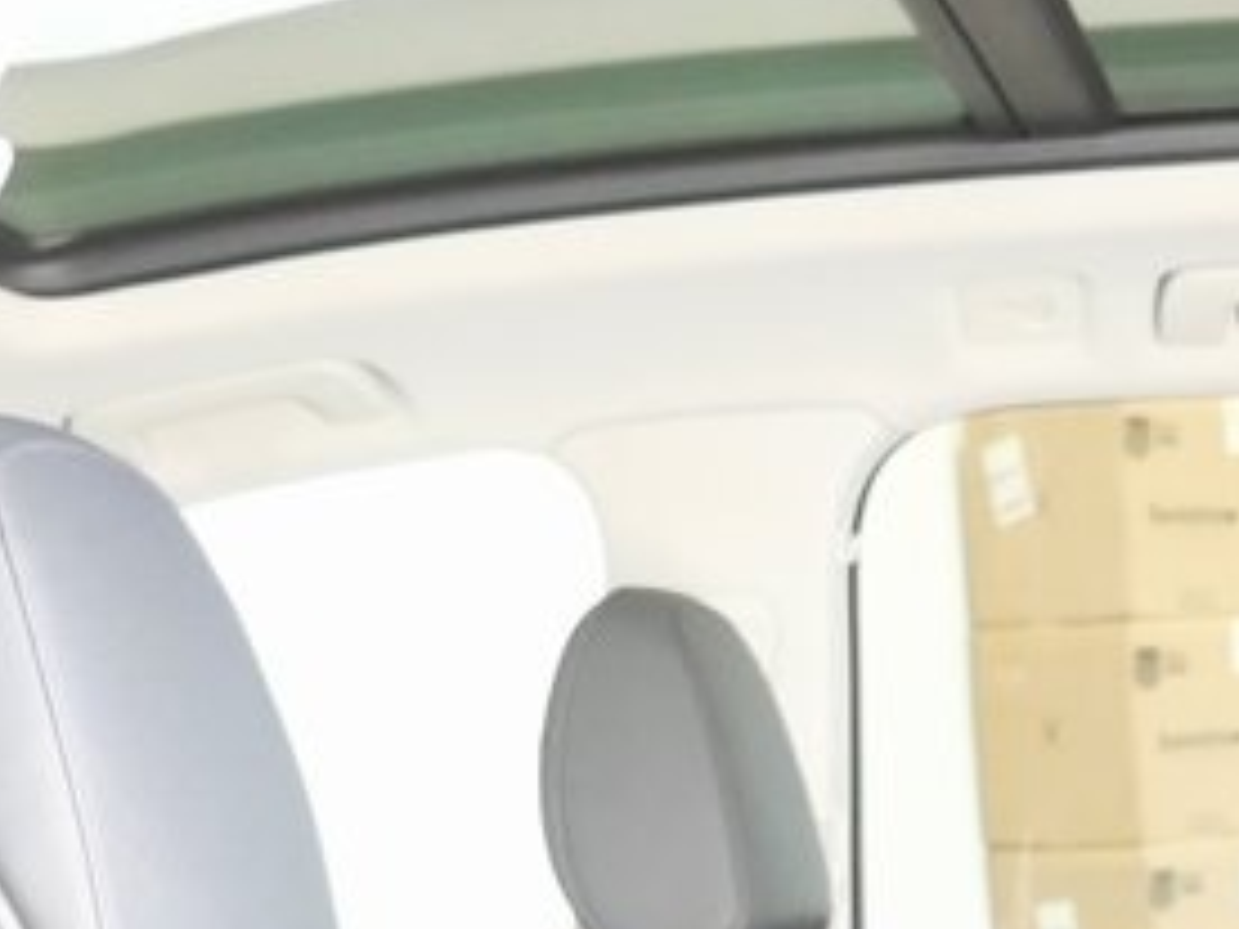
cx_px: 1257
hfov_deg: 21.2
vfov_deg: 14.9
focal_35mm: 89
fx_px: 3186
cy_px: 1544
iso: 3200
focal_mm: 12
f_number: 3.5
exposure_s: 1/20
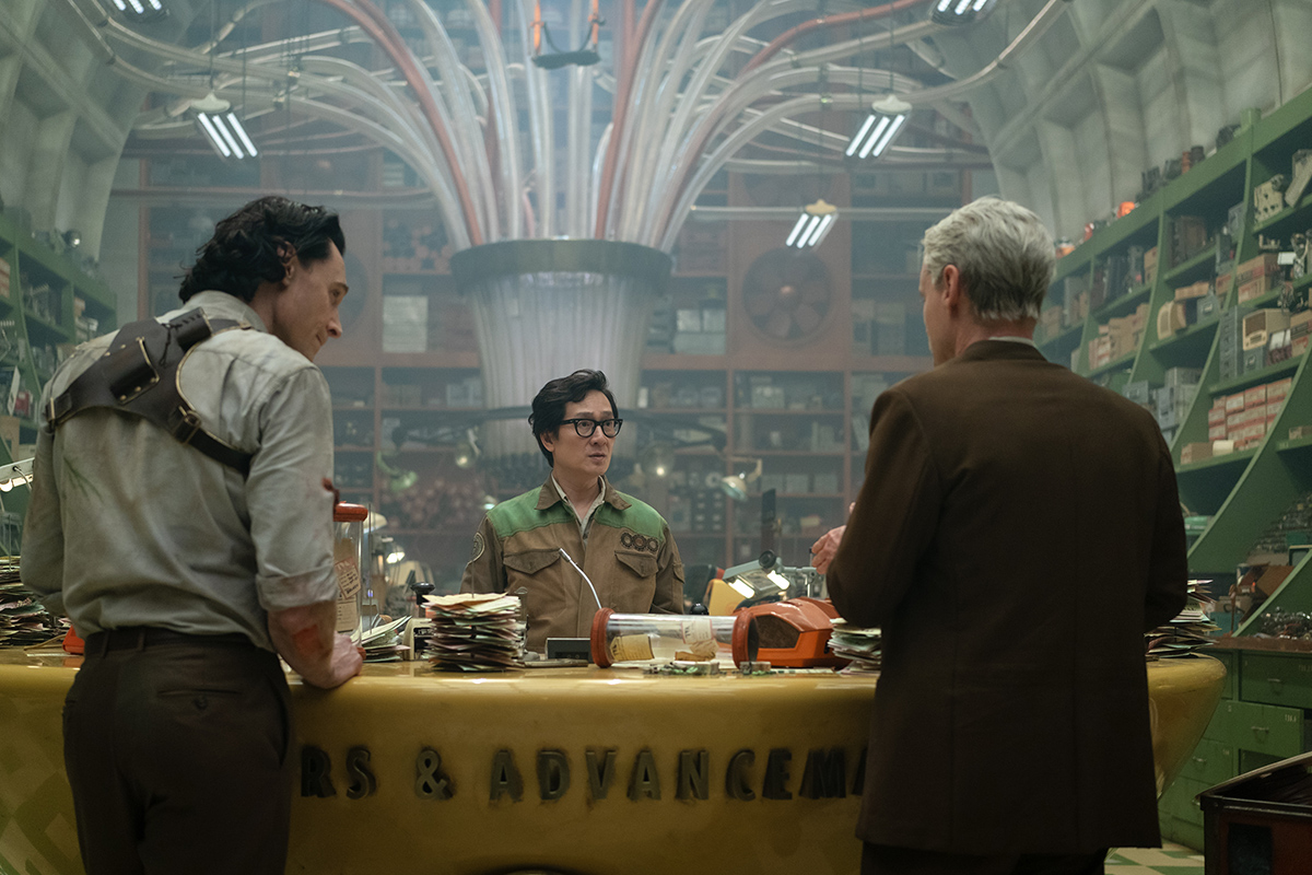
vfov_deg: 33.4
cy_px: 438
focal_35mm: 40
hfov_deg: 48.5
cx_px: 656
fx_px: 1458
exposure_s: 1/400
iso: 2000
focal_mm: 40
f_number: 2.5
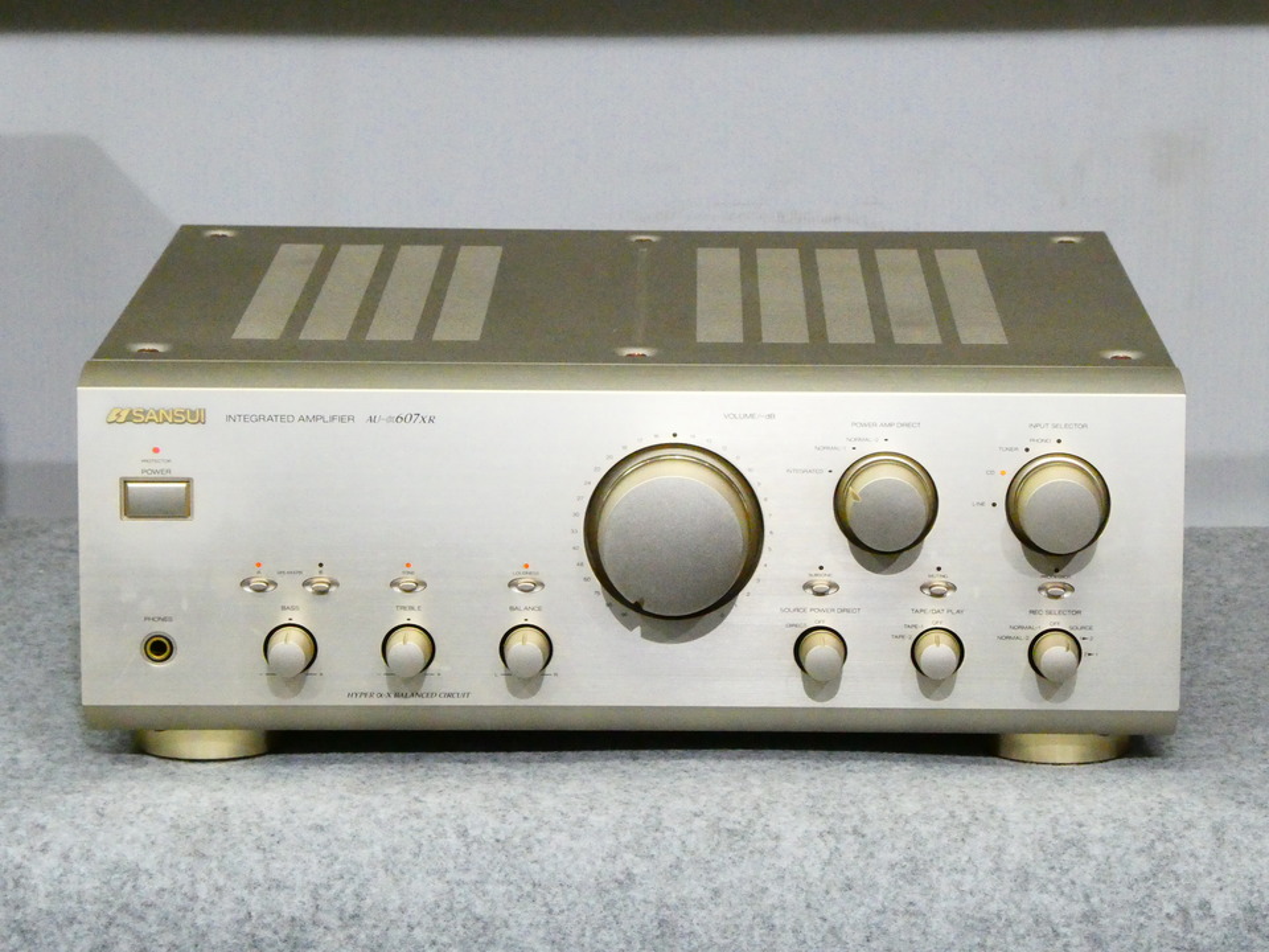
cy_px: 476
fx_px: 4949
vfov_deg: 11.0
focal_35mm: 135
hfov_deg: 14.6
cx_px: 634
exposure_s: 1/60
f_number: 5.6
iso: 1600
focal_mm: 24.2
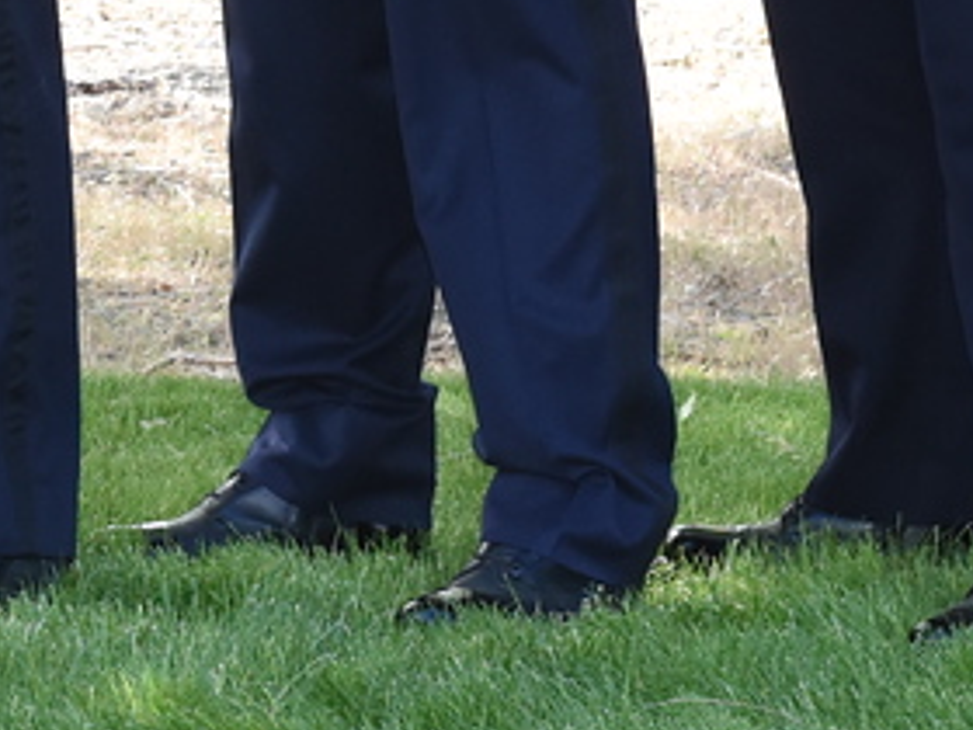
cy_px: -619
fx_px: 8657
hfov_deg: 6.3
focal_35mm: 308
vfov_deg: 4.8
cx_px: -768
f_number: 9
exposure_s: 1/250
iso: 1250
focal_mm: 56
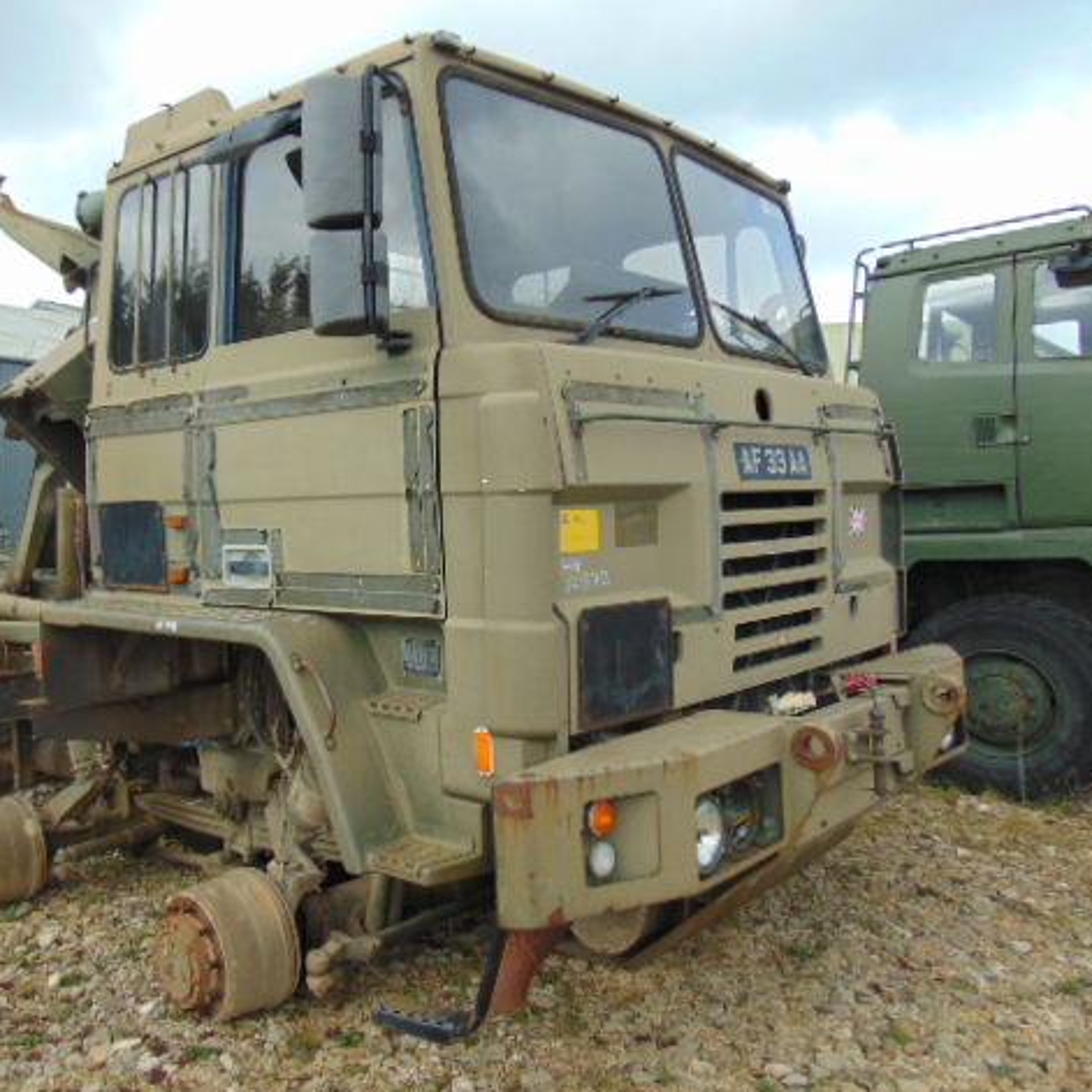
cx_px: 366
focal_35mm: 30
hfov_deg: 53.0
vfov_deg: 54.0
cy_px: 547
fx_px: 1071
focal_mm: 4.5
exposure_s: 1/400
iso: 80
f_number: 3
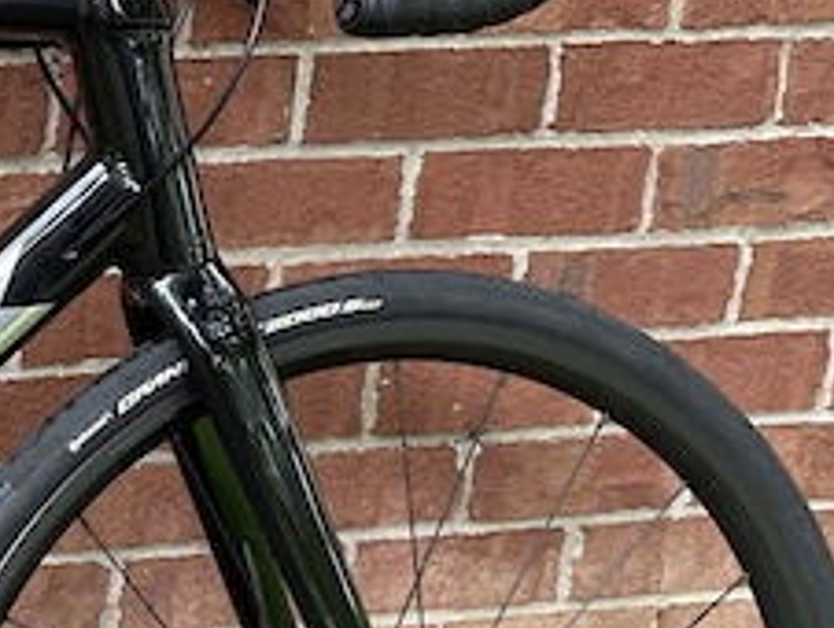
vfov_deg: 16.1
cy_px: 344
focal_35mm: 92
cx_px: -432
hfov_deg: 18.7
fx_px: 2219
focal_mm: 4.2
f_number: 1.6
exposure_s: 1/121
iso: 125
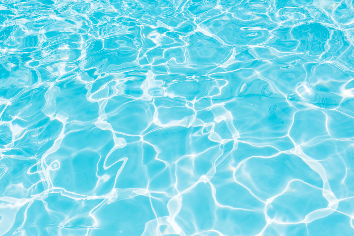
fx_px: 511
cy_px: 120
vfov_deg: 26.0
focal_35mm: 52
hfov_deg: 38.2
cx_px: 169
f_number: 11
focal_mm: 48
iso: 200
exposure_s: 1/2000
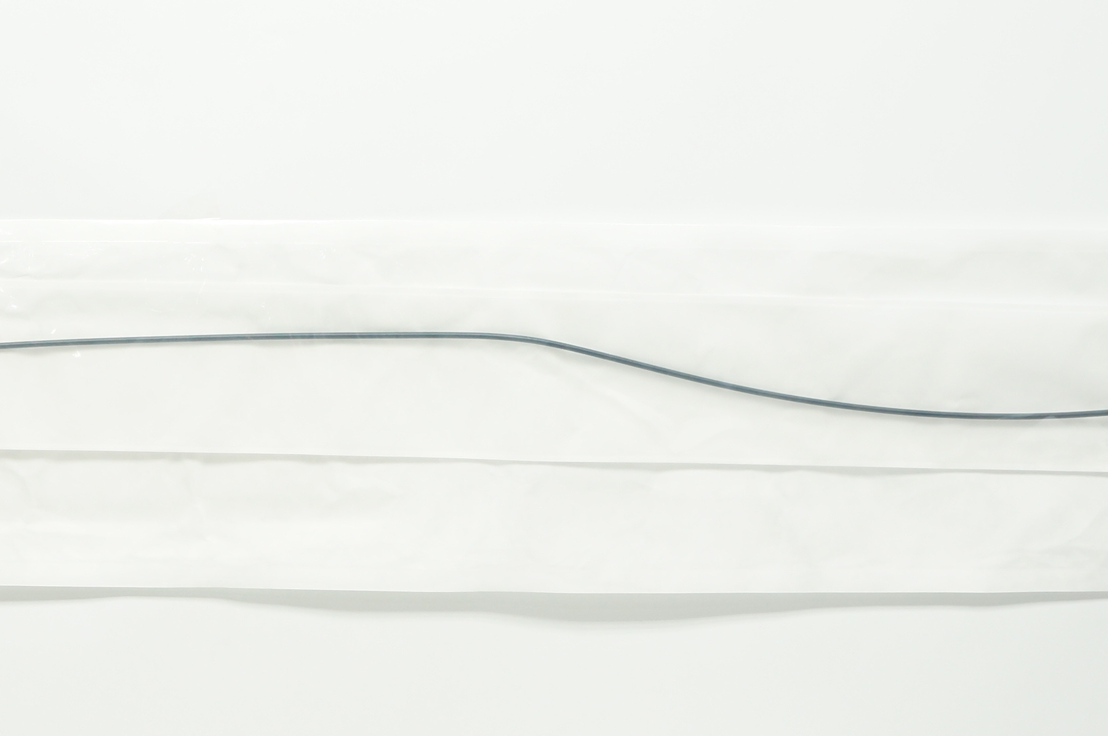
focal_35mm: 65
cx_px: 251
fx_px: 2003
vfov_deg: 20.8
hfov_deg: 30.3
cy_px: 400
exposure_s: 1/60
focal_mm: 19
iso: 400
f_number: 5.6
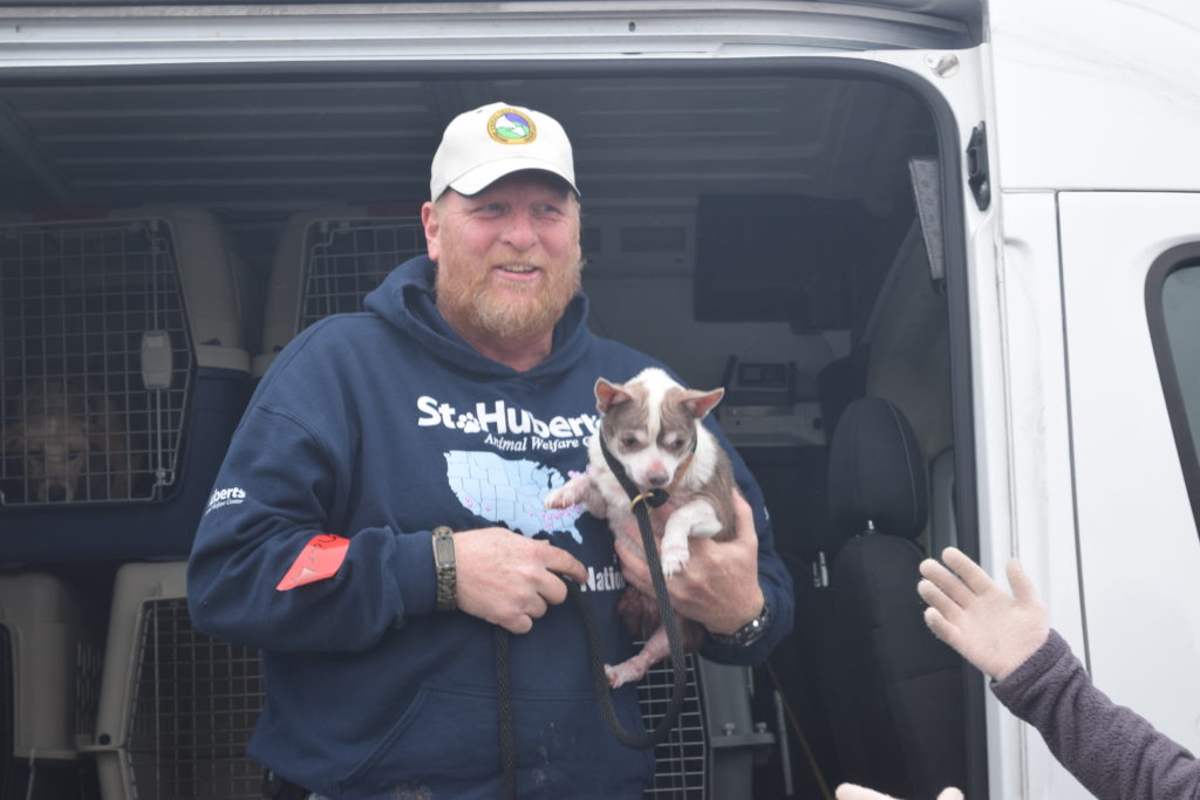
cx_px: 600
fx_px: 2750
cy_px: 400
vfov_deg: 16.6
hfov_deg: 24.6
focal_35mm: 82
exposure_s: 1/160
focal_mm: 55
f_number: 6.3
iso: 400
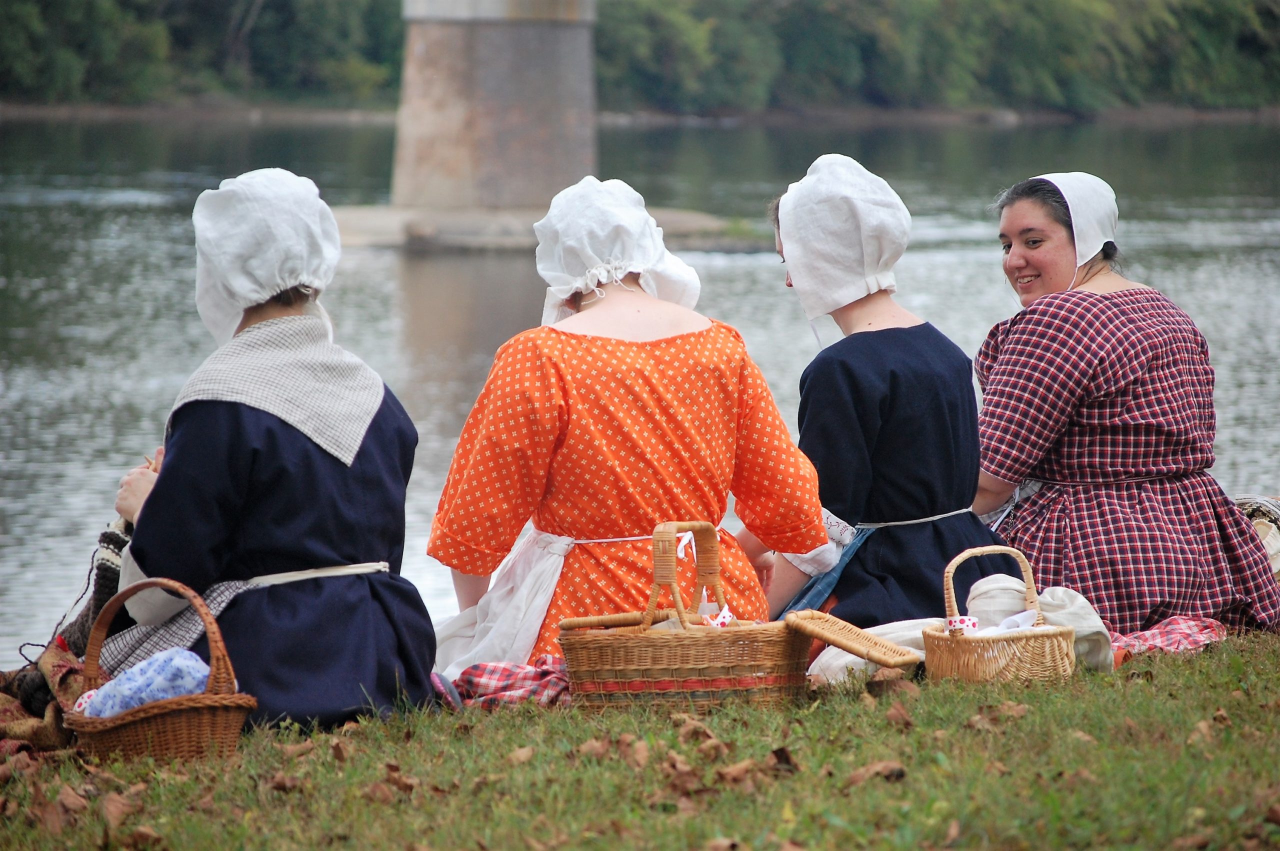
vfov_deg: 7.6
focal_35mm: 180
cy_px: 426
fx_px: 6394
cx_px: 640
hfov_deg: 11.4
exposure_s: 1/500
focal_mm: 120
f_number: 5.6
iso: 400
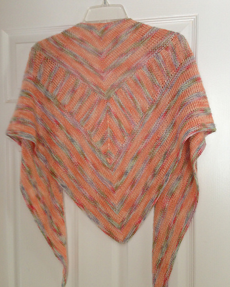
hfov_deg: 42.2
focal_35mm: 35
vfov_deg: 51.5
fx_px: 298
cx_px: 117
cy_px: 147
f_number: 2.4
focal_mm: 4.13
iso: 80
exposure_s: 1/20
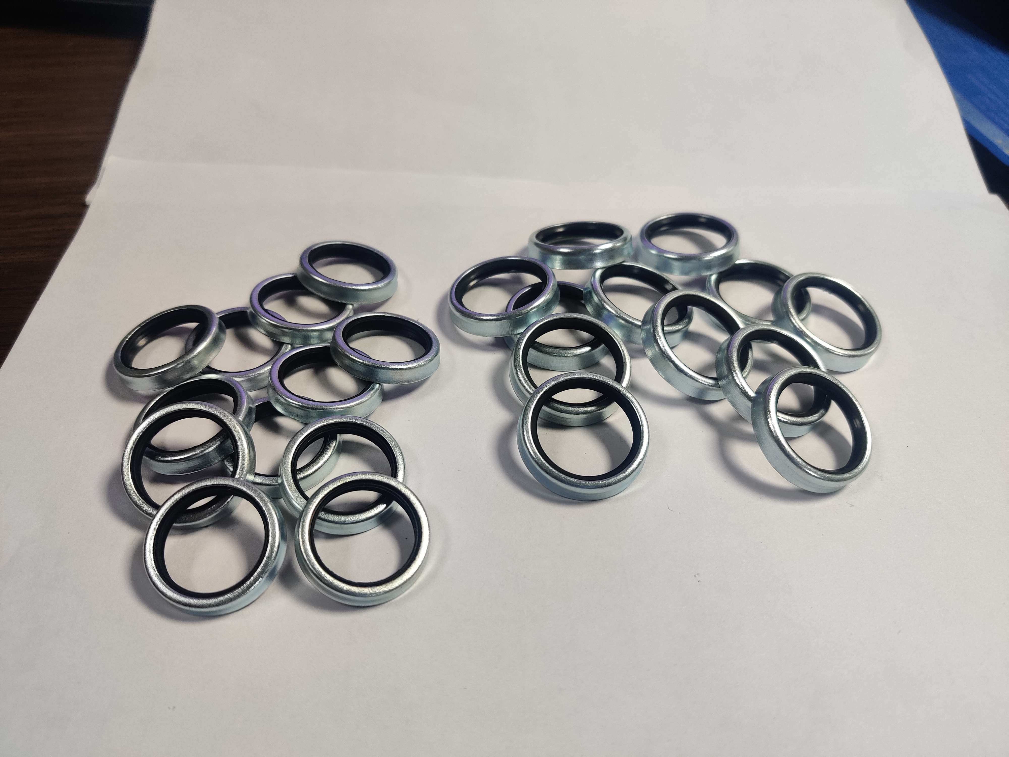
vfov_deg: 51.4
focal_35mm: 27
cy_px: 378
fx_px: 787
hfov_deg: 65.3
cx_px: 504
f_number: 1.65
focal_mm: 4.75
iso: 250
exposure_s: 1/50
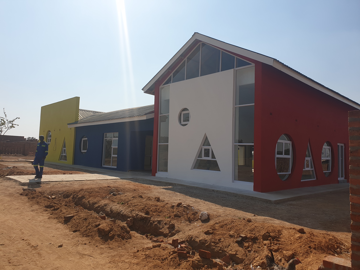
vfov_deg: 53.1
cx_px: 180
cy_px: 135
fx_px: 270
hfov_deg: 67.3
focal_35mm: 26
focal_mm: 4.3
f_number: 2.4
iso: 50
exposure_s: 1/3030
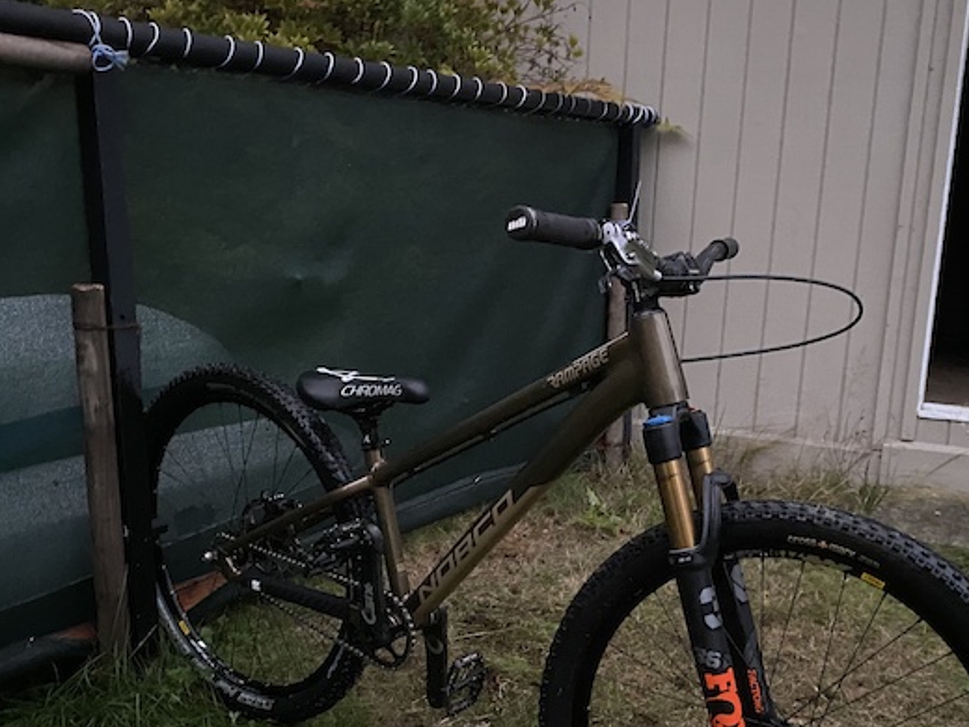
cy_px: 511
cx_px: 529
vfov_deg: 35.4
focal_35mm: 40
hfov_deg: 46.7
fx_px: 1120
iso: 2500
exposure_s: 1/15
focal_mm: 4.25
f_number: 1.8
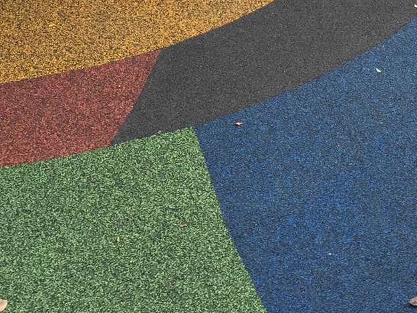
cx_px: 219
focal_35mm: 93
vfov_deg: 14.8
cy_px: -149
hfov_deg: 21.1
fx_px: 1120
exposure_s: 1/120
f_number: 2.2
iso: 32
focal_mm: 4.15
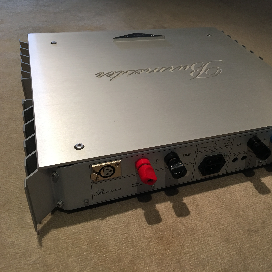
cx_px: 182
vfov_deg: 47.2
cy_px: 133
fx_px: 311
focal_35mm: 35
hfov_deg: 46.4
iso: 50
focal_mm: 4.15
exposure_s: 1/17
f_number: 2.2
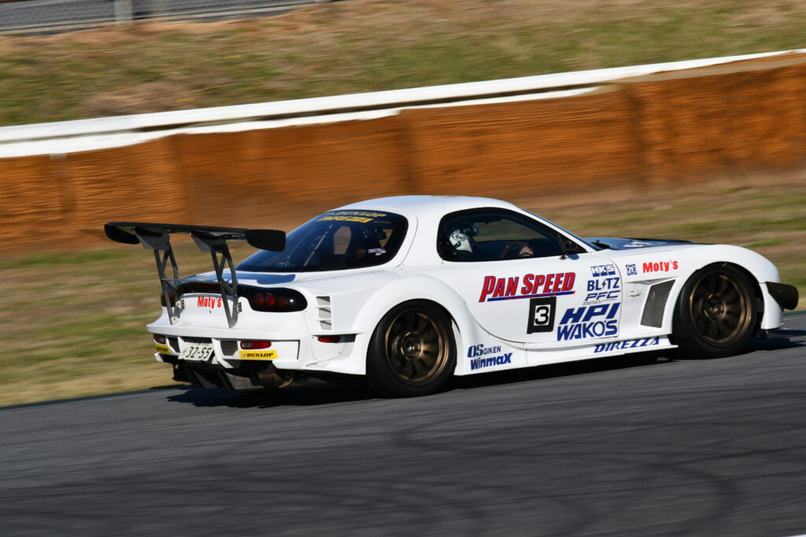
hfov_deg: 4.1
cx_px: 403
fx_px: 11195
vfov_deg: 2.8
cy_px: 268
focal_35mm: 500
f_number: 14
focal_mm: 500
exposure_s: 1/250
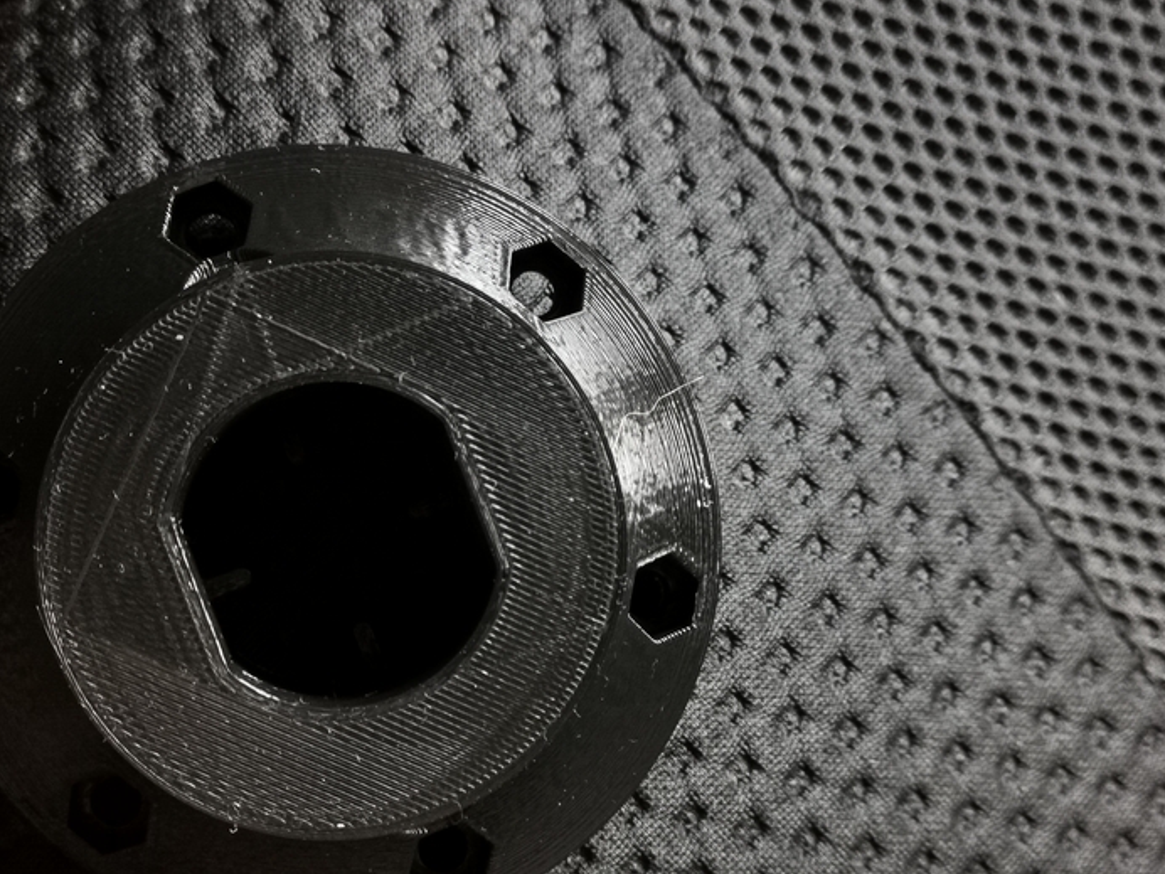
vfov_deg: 25.2
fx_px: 1952
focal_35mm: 58
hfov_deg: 33.2
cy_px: 544
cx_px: 529
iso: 800
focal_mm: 5.58
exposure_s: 1/25
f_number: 1.8
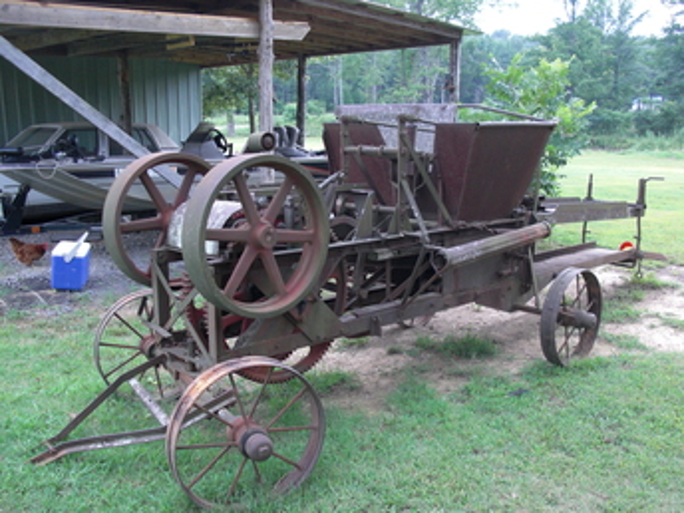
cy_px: 256
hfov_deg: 51.4
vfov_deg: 39.7
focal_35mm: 36
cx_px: 342
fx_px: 711
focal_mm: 6.3
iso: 200
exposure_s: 1/100
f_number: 2.8
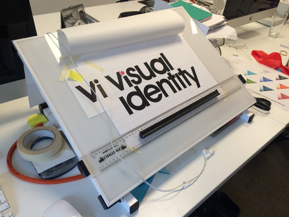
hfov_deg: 61.7
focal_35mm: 29
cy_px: 108
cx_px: 144
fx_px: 242
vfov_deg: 48.2
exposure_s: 1/33
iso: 40
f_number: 2.2
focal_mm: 4.15
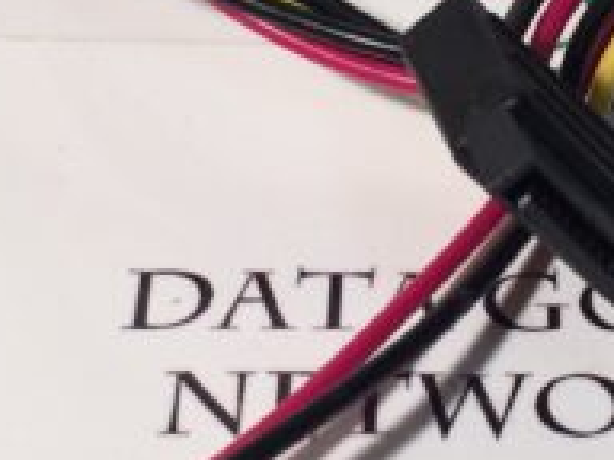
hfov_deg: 16.2
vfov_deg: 12.2
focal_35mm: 121
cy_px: 51
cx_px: 467
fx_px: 2146
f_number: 2.2
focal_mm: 4.15
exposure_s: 1/120
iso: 40
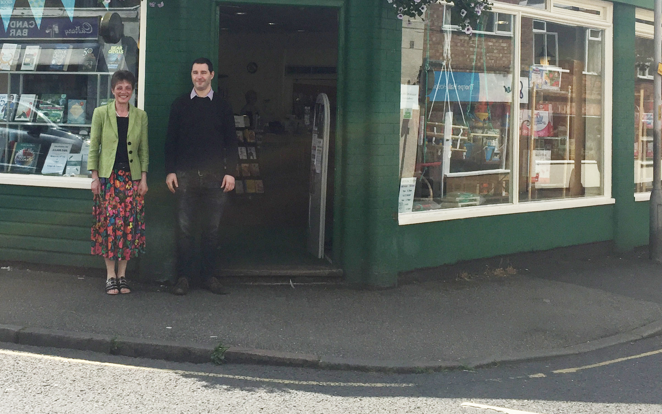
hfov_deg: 38.6
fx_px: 938
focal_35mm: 52
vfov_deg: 24.4
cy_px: 73
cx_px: 248
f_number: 2.2
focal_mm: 4.15
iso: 32
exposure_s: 1/2475
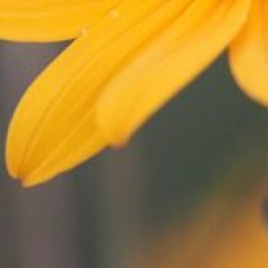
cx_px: 142
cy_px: -168
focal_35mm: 825
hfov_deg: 2.1
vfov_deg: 2.1
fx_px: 7226
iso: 3200
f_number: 2.8
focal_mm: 105
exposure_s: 1/160
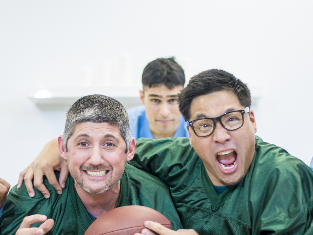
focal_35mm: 103
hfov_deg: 19.1
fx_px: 931
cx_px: 146
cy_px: 185
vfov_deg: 14.3
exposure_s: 1/125
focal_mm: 50
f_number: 1.8
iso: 160
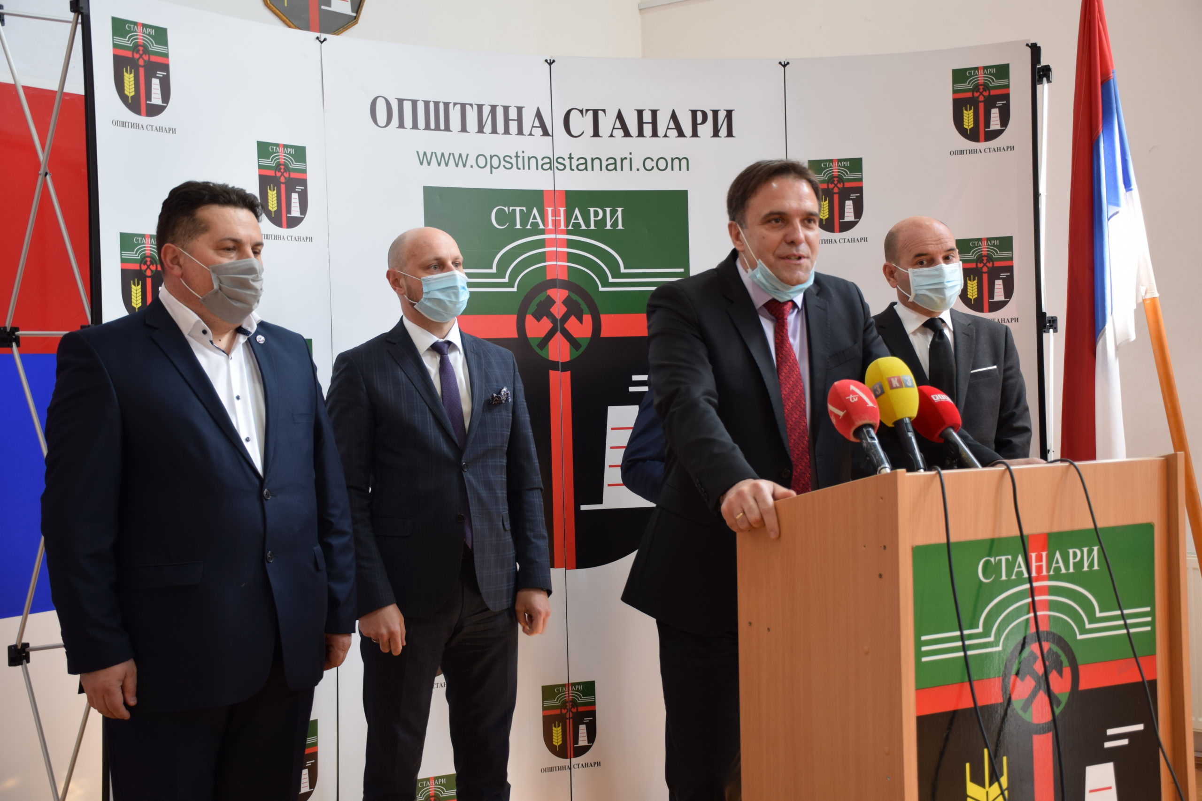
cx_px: 601
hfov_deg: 38.9
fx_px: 1703
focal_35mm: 51
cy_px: 400
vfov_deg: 26.5
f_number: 4.2
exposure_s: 1/10
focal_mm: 34
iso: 200
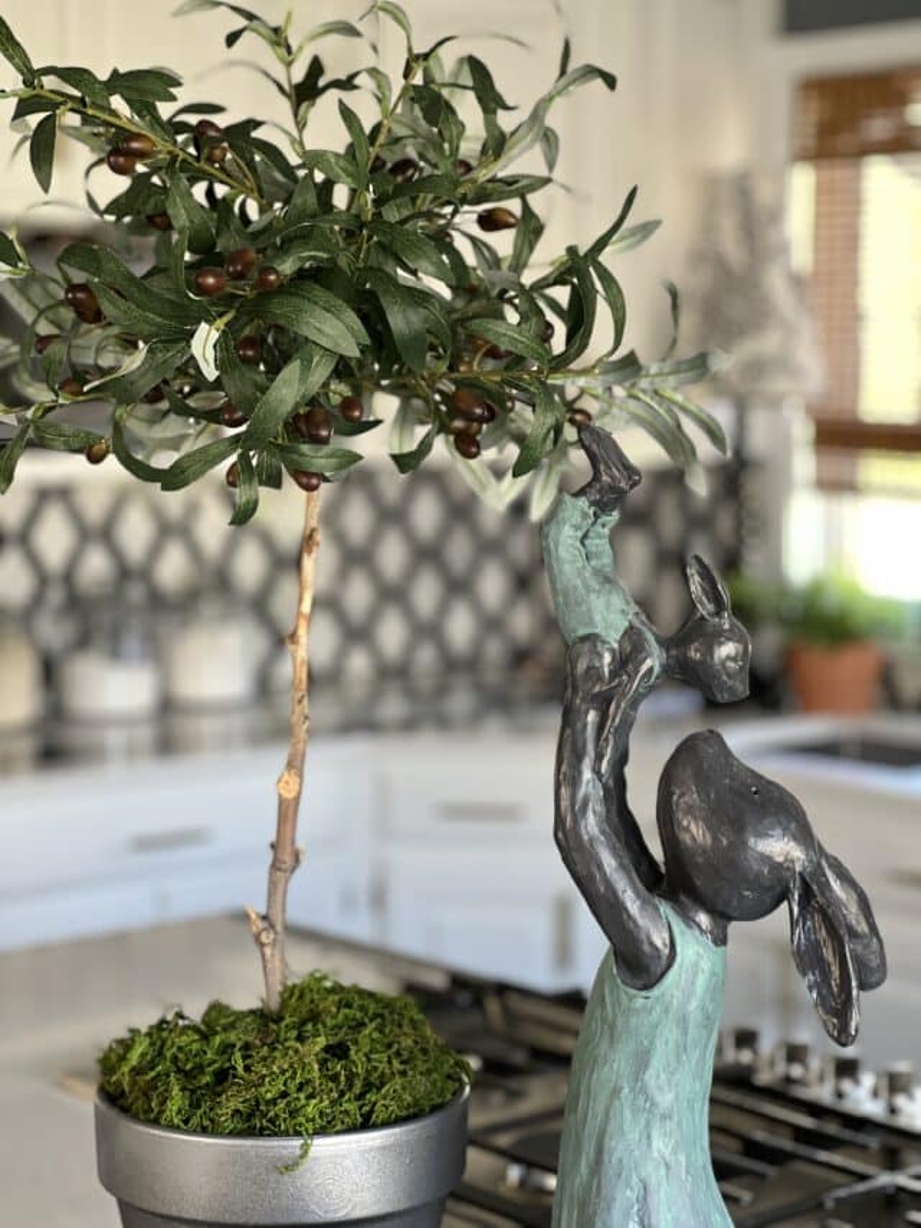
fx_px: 2731
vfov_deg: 25.3
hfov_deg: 19.1
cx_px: 460
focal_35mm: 77
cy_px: 614
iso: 200
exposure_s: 1/40
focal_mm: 9
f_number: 2.8
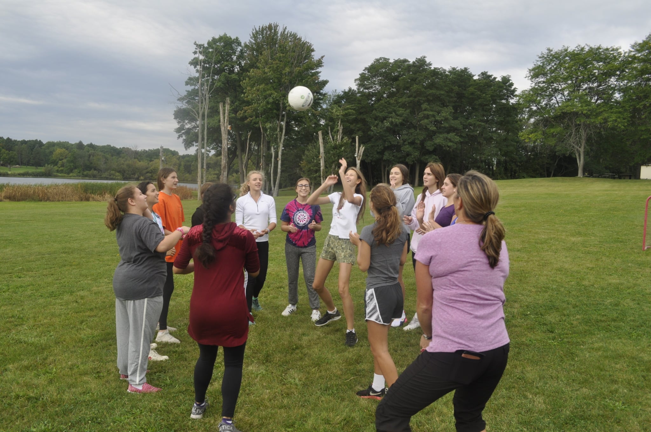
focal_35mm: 30
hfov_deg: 62.0
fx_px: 542
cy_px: 216
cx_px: 326
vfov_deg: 43.5
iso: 200
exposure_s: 1/250
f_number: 8
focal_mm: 20
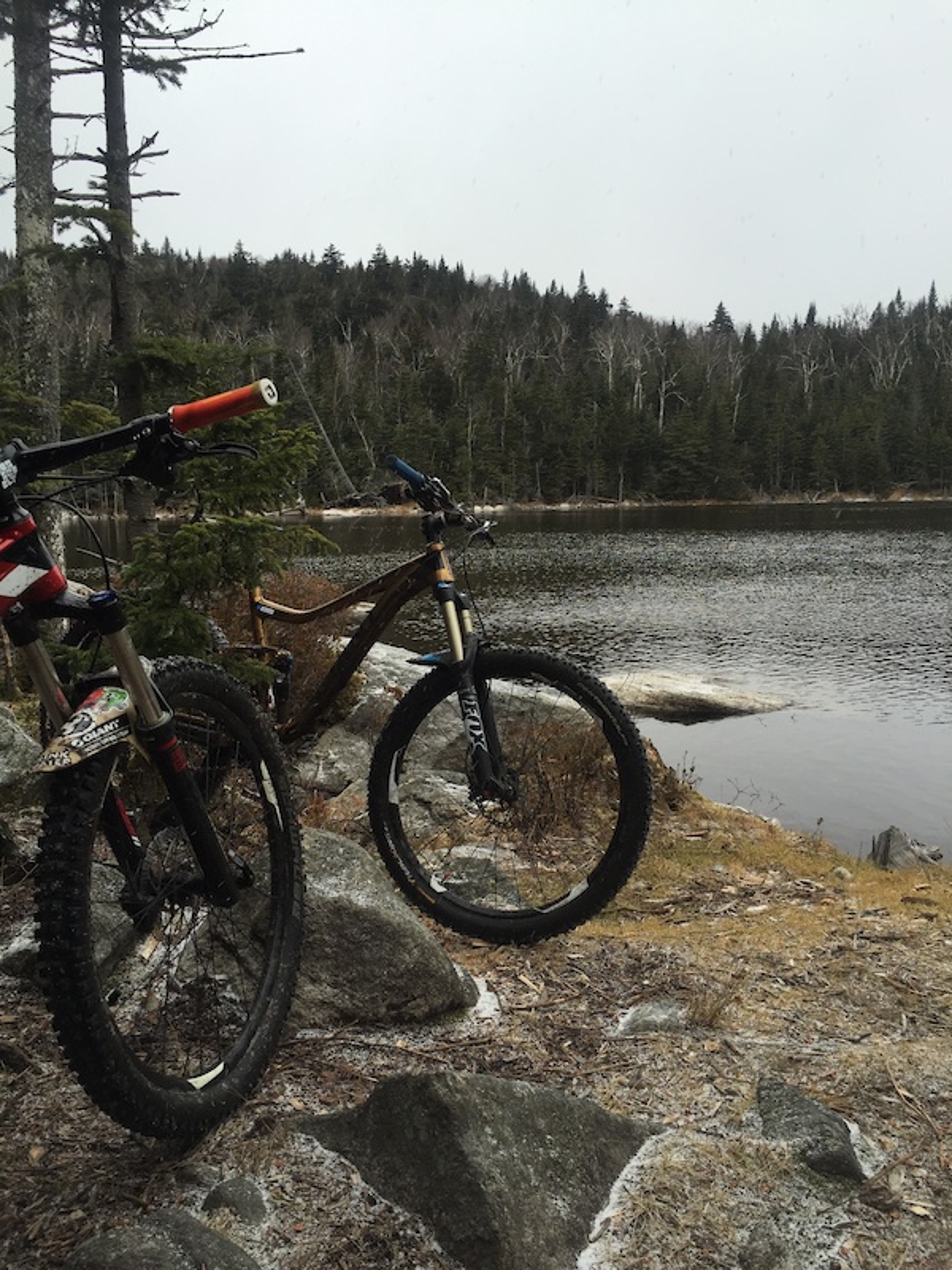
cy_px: 635
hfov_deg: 48.2
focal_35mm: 29
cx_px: 476
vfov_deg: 61.7
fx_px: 1063
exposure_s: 1/189
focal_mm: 4.15
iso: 32
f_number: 2.2
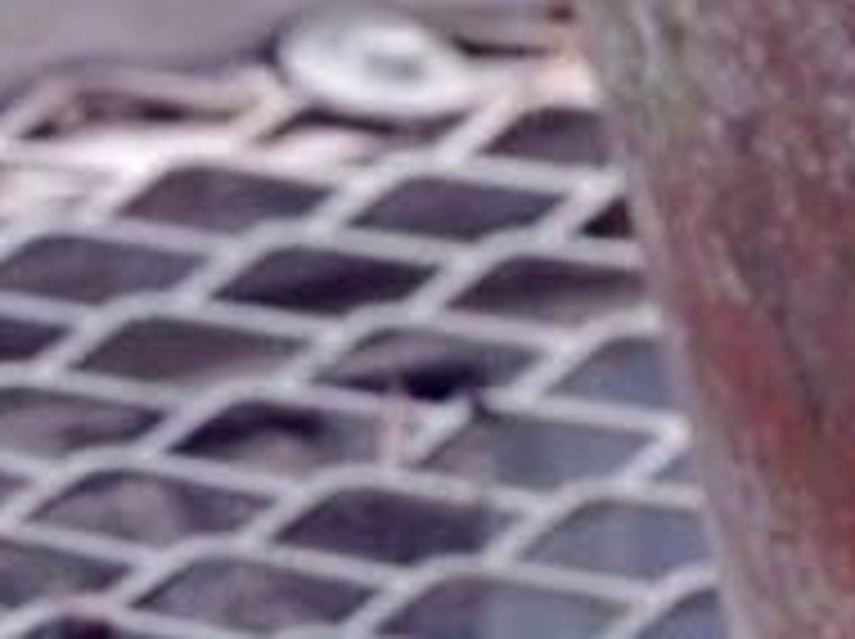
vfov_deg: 3.1
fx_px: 11619
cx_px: 1634
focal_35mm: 471
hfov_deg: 4.2
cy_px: -884
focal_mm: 30
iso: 400
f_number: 3.8
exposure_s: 1/30
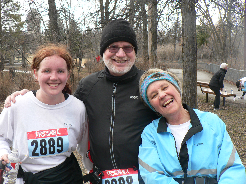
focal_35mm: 55
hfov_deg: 34.9
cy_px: 92
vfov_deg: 26.6
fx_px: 391
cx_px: 123
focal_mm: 9.2
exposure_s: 1/80
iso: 80
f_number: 3.6
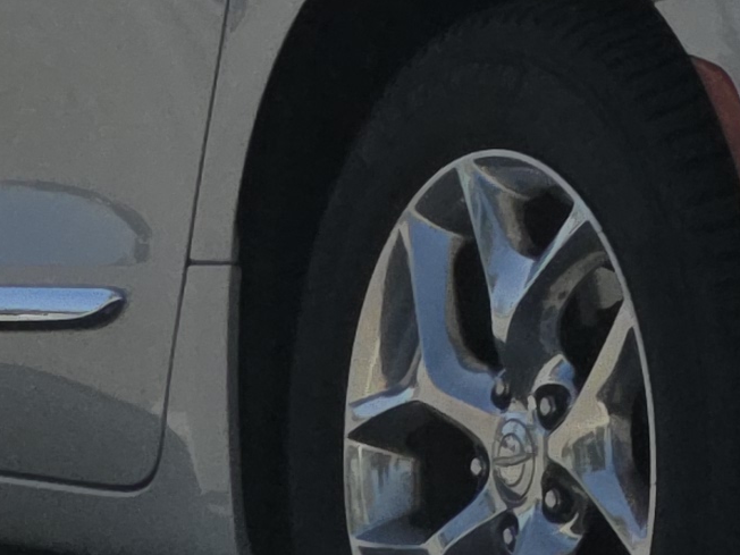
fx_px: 9043
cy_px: -229
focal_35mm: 423
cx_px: 1006
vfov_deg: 3.5
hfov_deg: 4.7
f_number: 2.4
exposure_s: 1/3100
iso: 50
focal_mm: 7.9
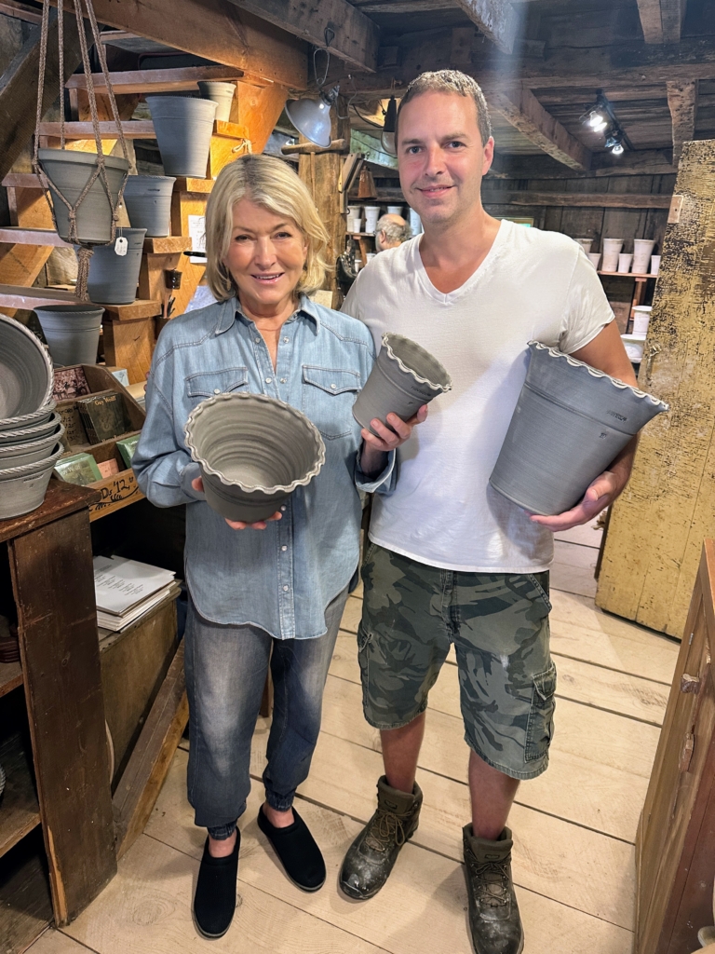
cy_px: 477
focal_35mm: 24
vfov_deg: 71.6
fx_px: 661
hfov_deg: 56.8
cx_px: 358
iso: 250
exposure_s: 1/60
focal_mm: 6.86
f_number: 1.78
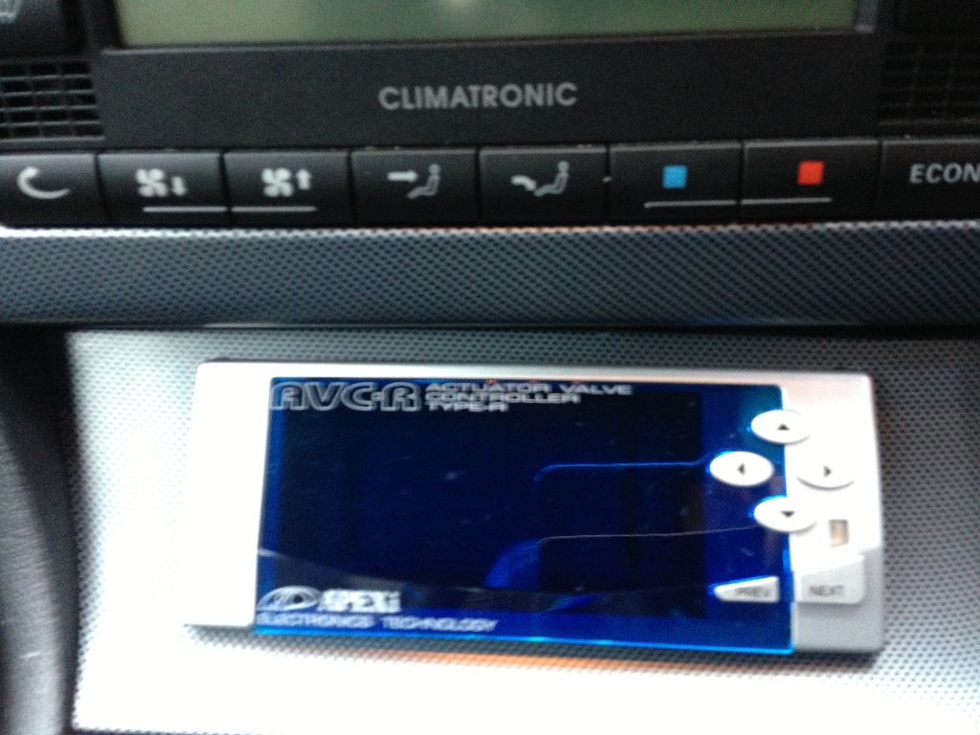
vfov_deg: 42.9
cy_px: 368
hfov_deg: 55.4
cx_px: 490
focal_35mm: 33
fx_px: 934
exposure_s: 1/15
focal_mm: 4.13
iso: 400
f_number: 2.4
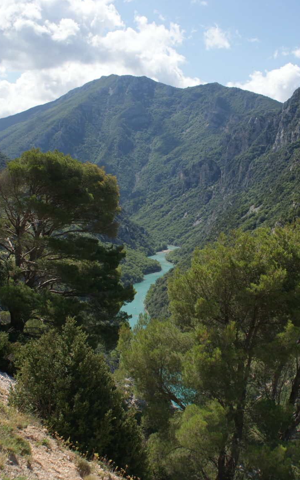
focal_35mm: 46
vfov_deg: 43.5
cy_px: 240
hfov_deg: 28.0
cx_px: 155
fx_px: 602
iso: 100
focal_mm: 30
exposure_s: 1/200
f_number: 9
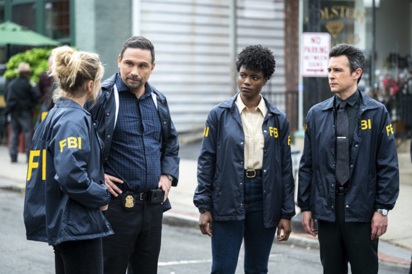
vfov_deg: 13.4
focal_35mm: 102
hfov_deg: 20.0
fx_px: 1167
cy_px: 137
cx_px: 206
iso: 100
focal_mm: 102
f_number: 2.8
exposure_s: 1/500
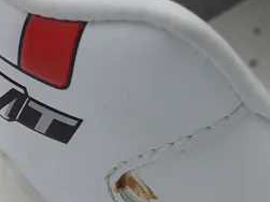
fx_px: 670
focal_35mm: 86
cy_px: 113
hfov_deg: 22.7
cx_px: 181
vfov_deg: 17.1
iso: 40
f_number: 1.9
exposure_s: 1/311
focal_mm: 3.6
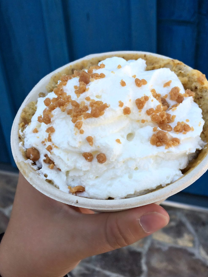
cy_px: 135
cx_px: 114
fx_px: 256
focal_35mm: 32
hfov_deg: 44.1
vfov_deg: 56.8
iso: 25
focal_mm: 4.15
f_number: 2.2
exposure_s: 1/725
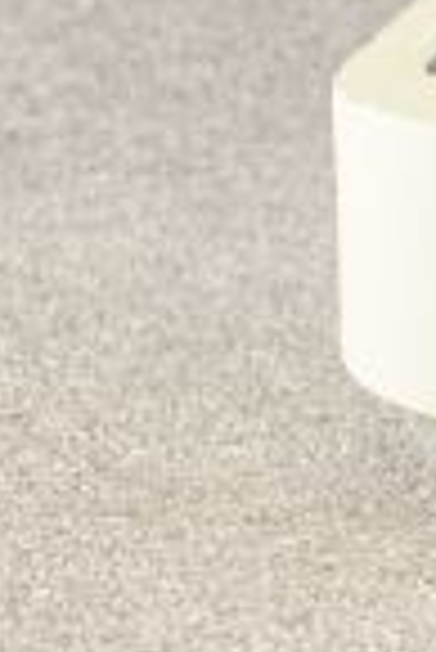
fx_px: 3751
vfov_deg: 9.9
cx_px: 1191
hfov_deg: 6.2
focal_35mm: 207
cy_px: -11
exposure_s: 1/160
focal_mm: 50
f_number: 10
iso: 1600
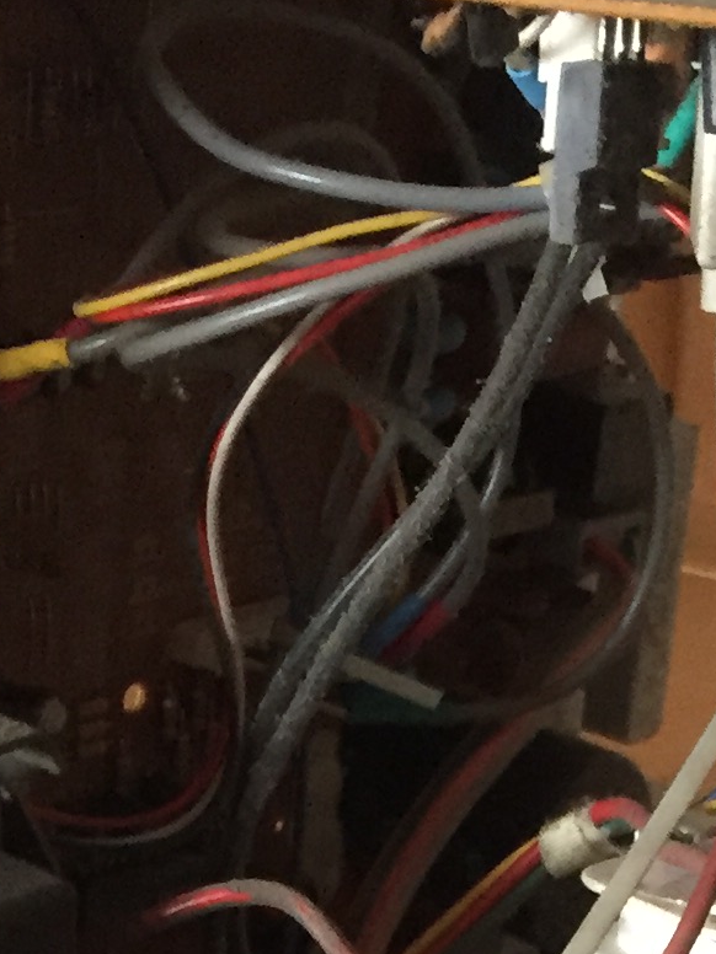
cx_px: 503
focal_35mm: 122
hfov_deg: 12.1
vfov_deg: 14.4
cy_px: 1667
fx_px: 3365
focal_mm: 4.15
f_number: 2.2
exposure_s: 1/20
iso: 250
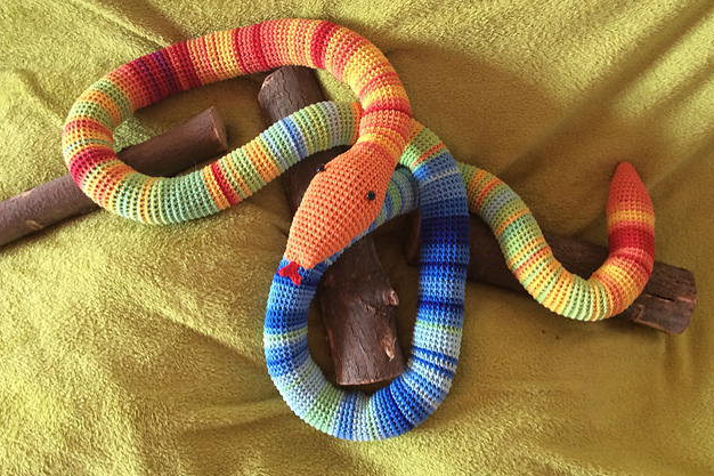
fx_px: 674
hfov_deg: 55.8
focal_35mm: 34
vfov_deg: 38.8
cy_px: 217
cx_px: 363
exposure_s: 1/25
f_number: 2.4
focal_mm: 3.3
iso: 80
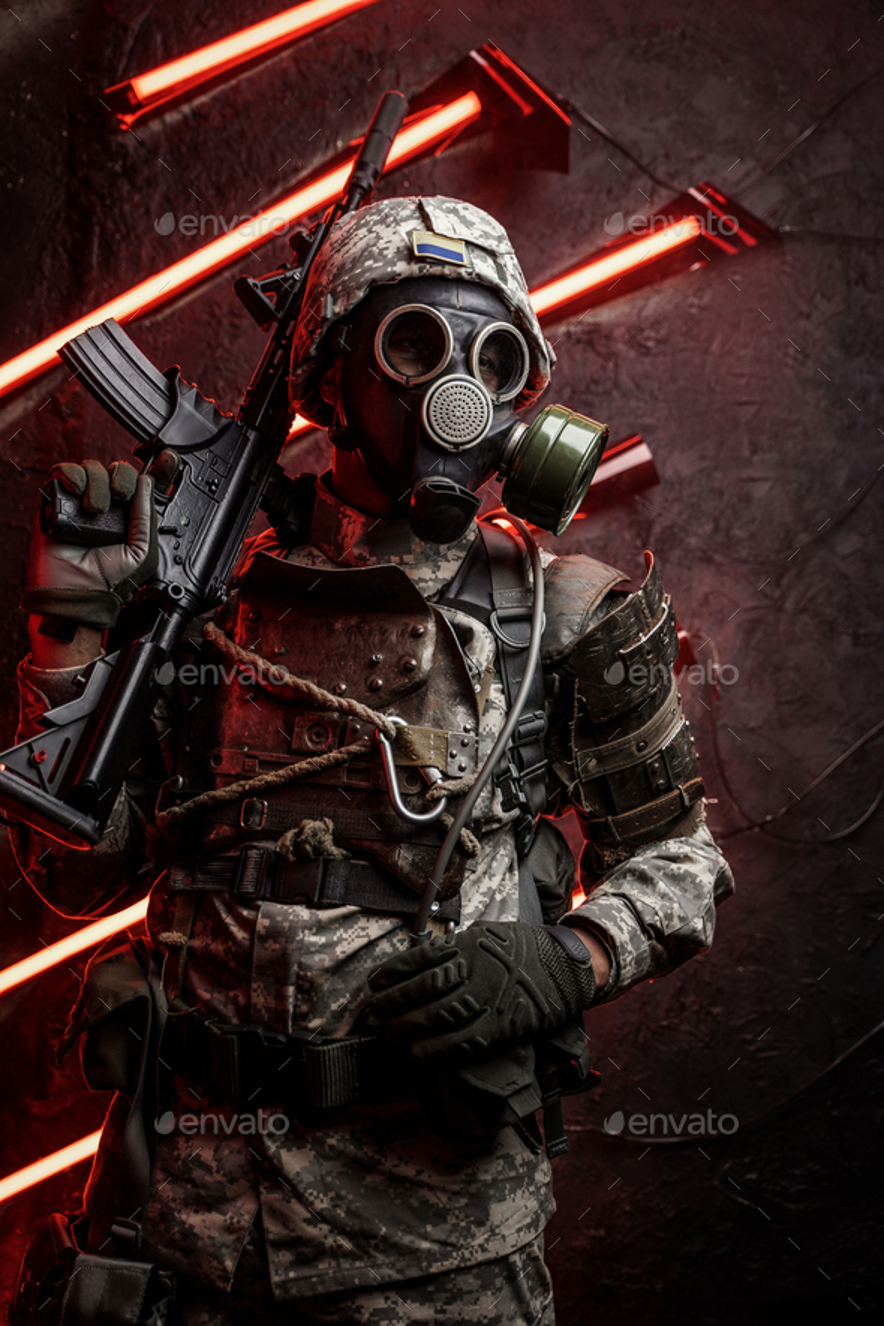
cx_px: 442
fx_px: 1768
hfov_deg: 28.1
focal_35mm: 48
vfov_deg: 41.1
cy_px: 663
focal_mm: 48
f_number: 2.8
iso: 160
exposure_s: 1/160
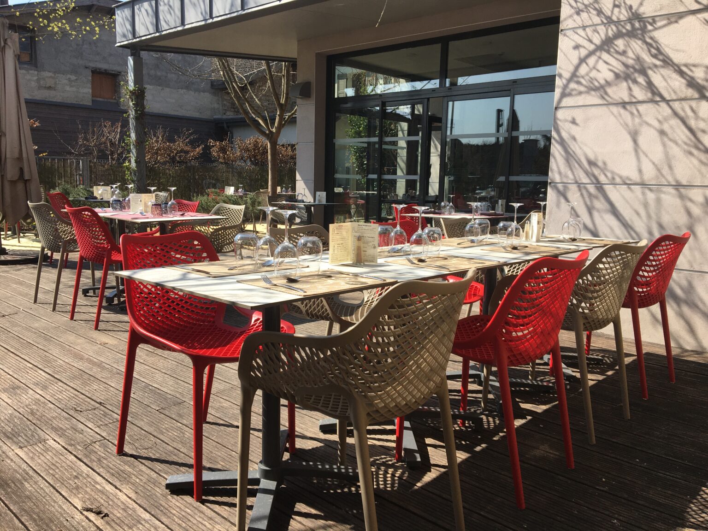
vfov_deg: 48.2
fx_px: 593
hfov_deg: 61.7
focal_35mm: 29
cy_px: 266
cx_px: 354
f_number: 2.2
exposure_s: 1/974
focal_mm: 4.15
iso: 25
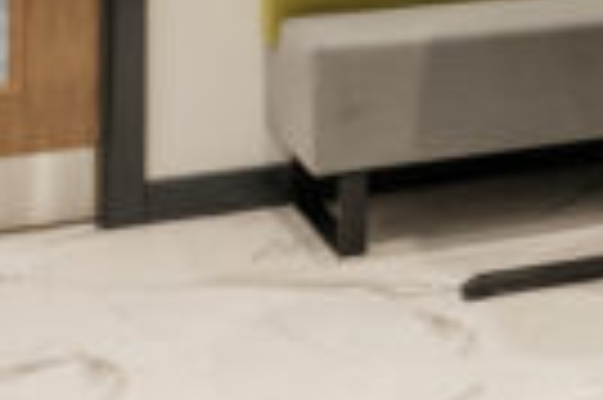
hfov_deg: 12.7
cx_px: 1548
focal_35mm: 115
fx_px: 1924
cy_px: -209
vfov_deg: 11.4
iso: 640
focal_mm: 10
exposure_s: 1/800
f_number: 5
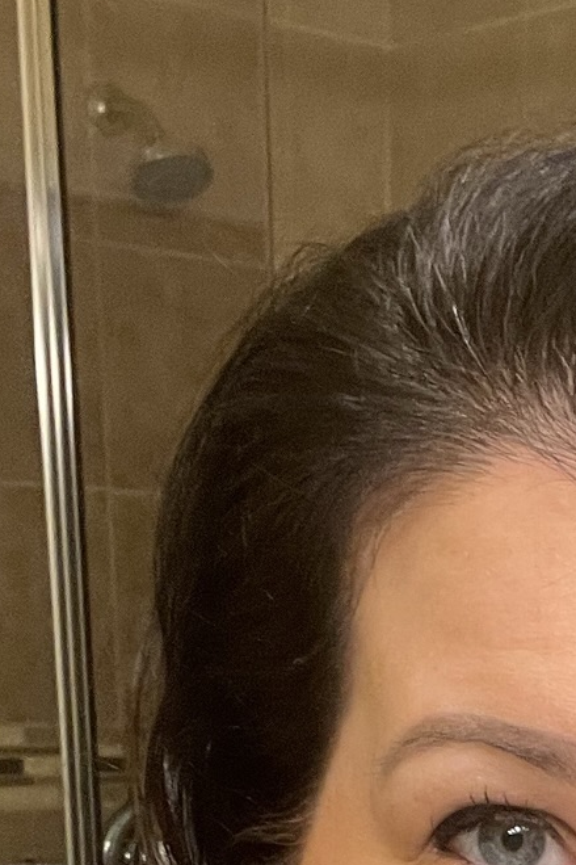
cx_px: 695
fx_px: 2329
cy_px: 1293
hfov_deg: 13.7
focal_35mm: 97
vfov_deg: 18.6
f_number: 2.2
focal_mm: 2.71
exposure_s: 1/60
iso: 125
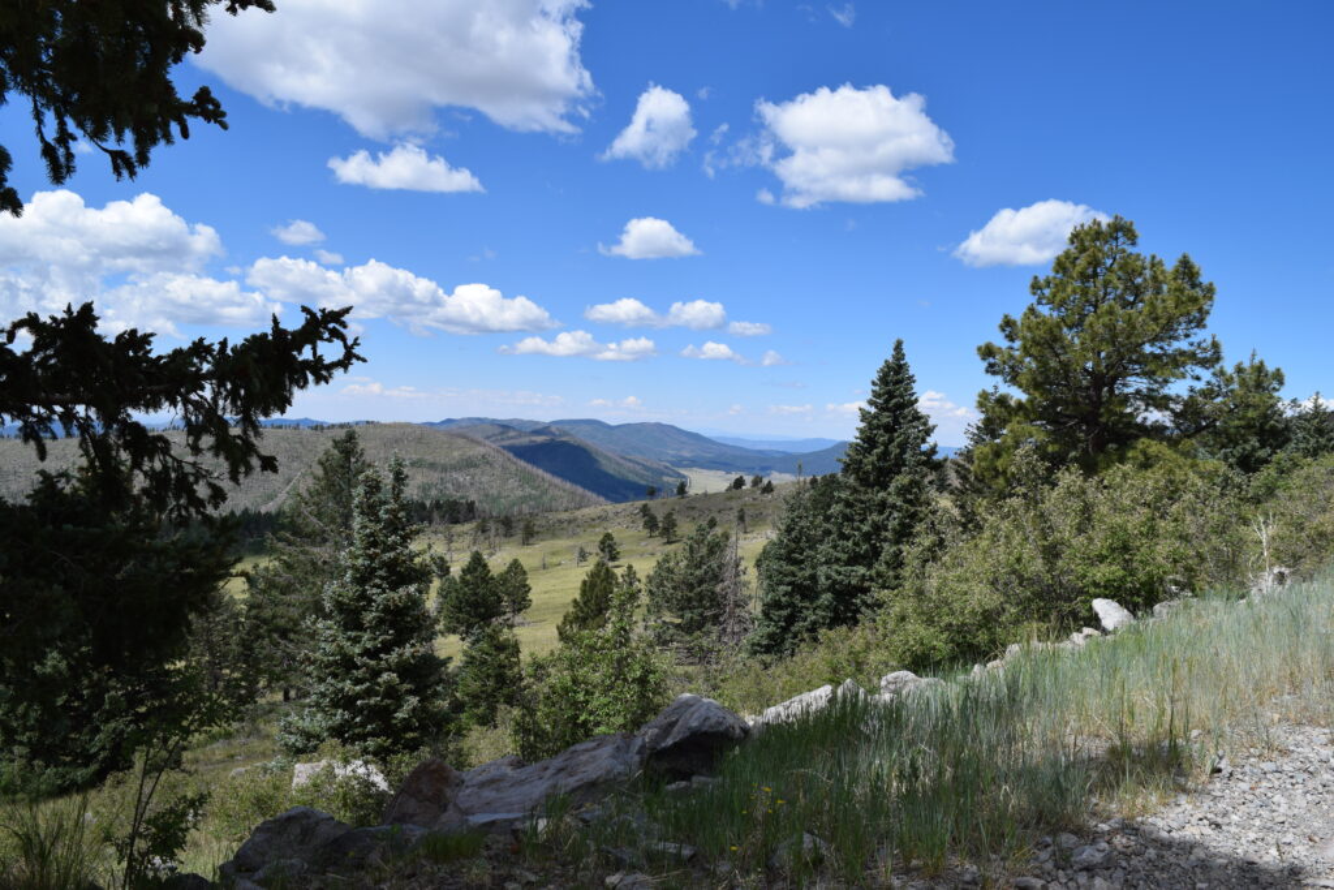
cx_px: 667
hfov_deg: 67.4
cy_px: 445
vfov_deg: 47.9
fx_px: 1001
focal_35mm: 27
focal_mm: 18
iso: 200
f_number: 10
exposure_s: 1/400
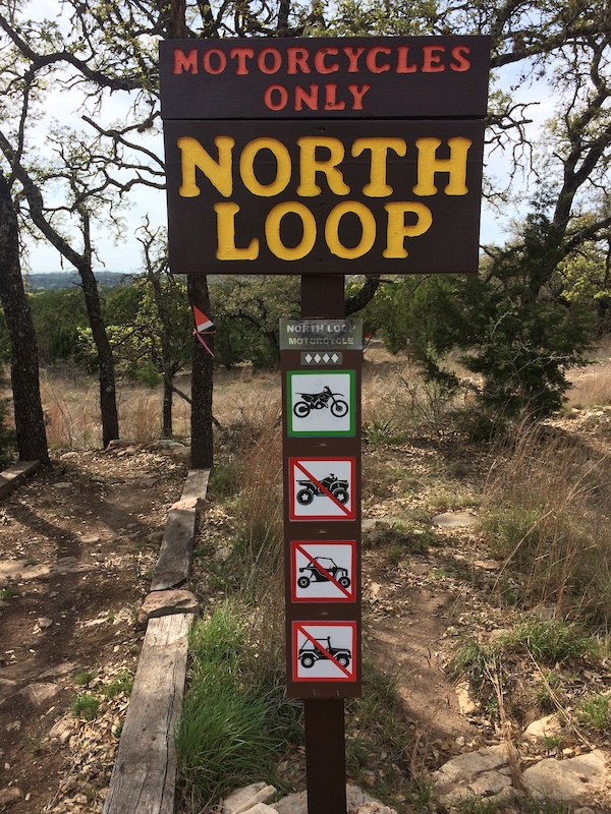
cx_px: 306
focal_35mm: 29
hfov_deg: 48.2
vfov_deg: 61.7
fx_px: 682
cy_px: 407
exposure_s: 1/1172
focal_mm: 4.15
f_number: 2.2
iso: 32
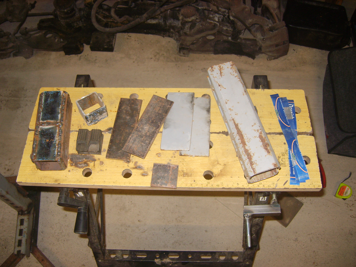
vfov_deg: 40.7
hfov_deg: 52.6
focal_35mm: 35
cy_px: 134
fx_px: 360
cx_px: 178
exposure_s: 1/30
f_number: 2.8
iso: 100
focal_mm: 7.4
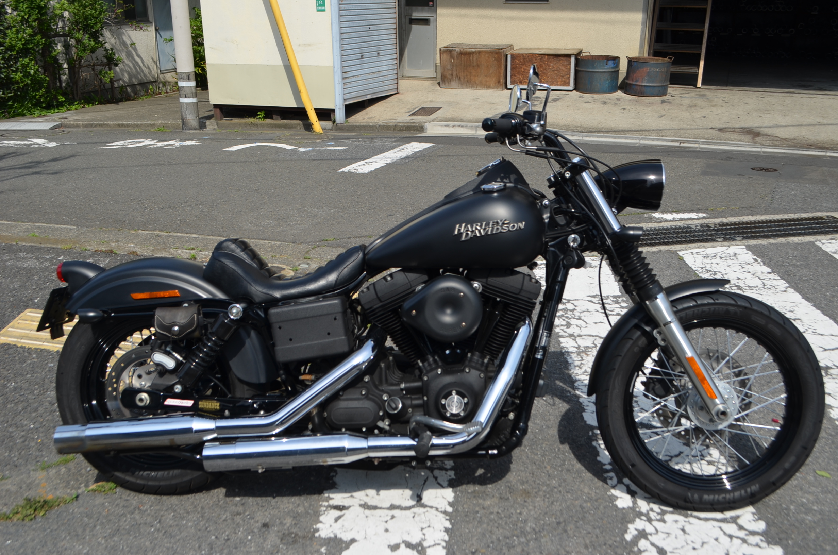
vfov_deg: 39.8
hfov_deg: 57.3
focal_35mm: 33
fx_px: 767
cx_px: 419
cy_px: 278
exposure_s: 1/250
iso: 100
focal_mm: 22
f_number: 8
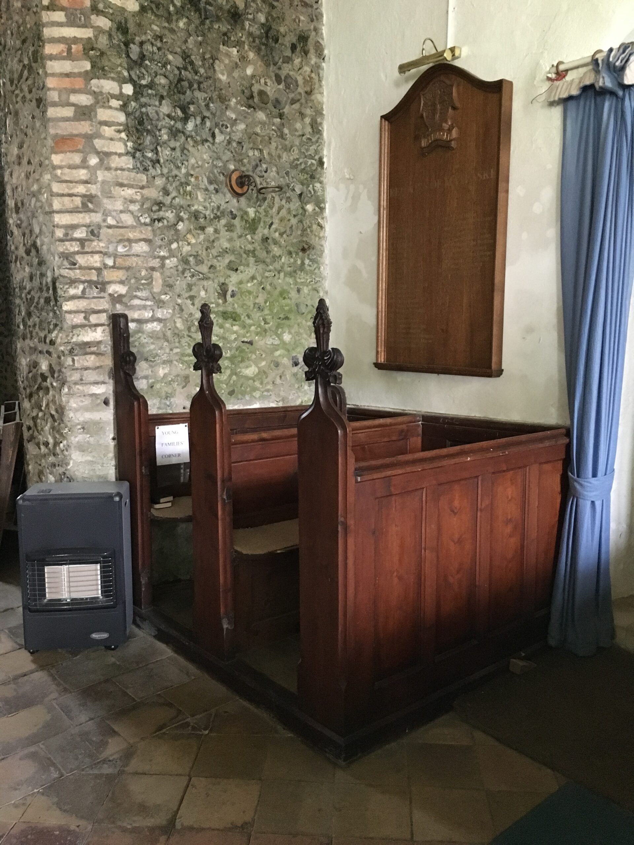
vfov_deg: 61.7
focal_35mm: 29
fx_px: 708
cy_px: 422
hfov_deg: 48.2
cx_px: 317
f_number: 2.2
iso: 320
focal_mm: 4.15
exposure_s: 1/17
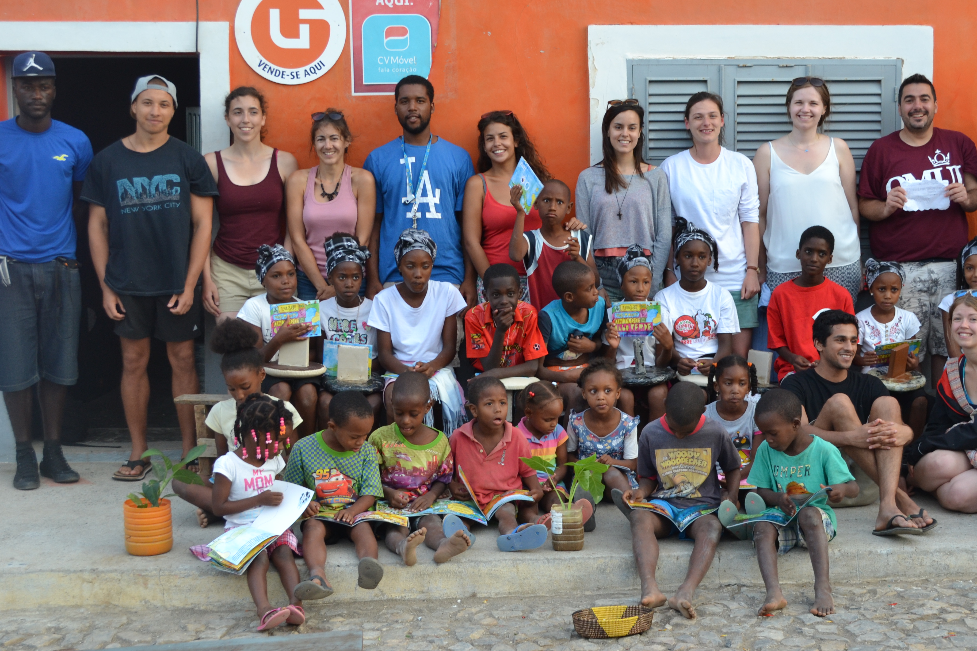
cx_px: 571
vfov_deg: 25.5
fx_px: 1438
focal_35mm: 53
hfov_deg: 37.4
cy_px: 335
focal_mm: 28
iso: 400
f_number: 5.6
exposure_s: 1/125
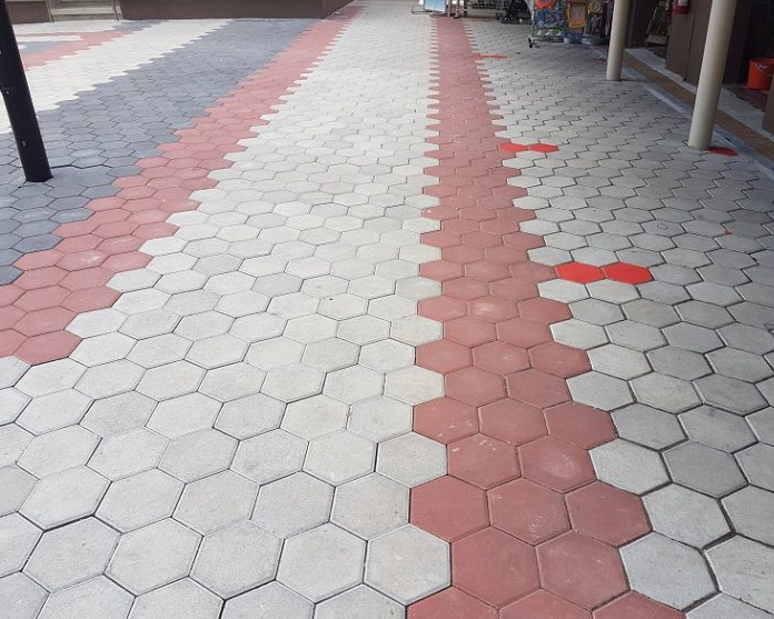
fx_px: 641
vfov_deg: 51.5
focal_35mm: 28
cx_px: 406
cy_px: 308
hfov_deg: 62.2
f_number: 1.7
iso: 40
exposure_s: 1/365
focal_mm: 4.2
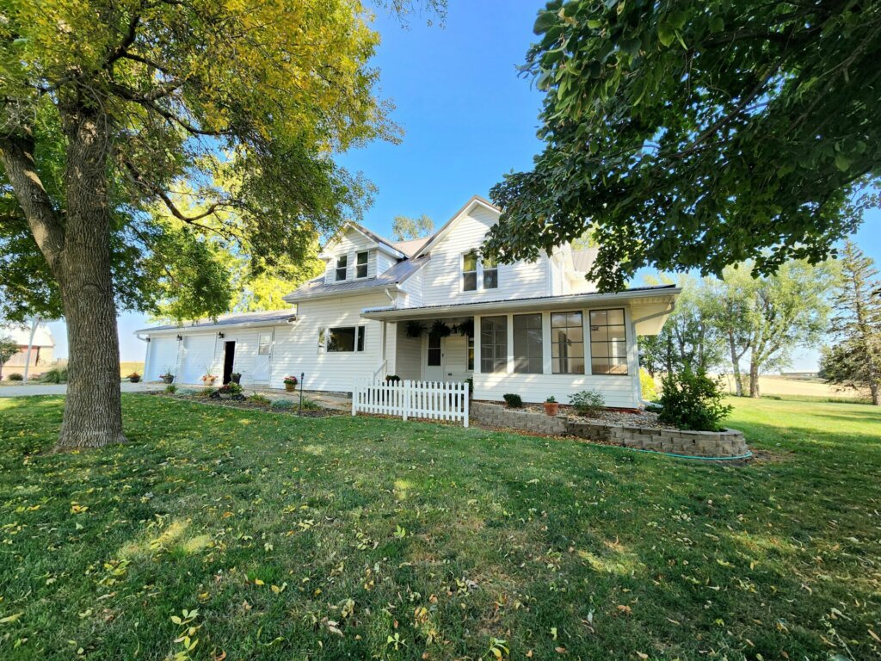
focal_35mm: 13
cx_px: 440
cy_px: 330
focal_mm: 2.2
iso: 50
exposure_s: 1/400
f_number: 2.2
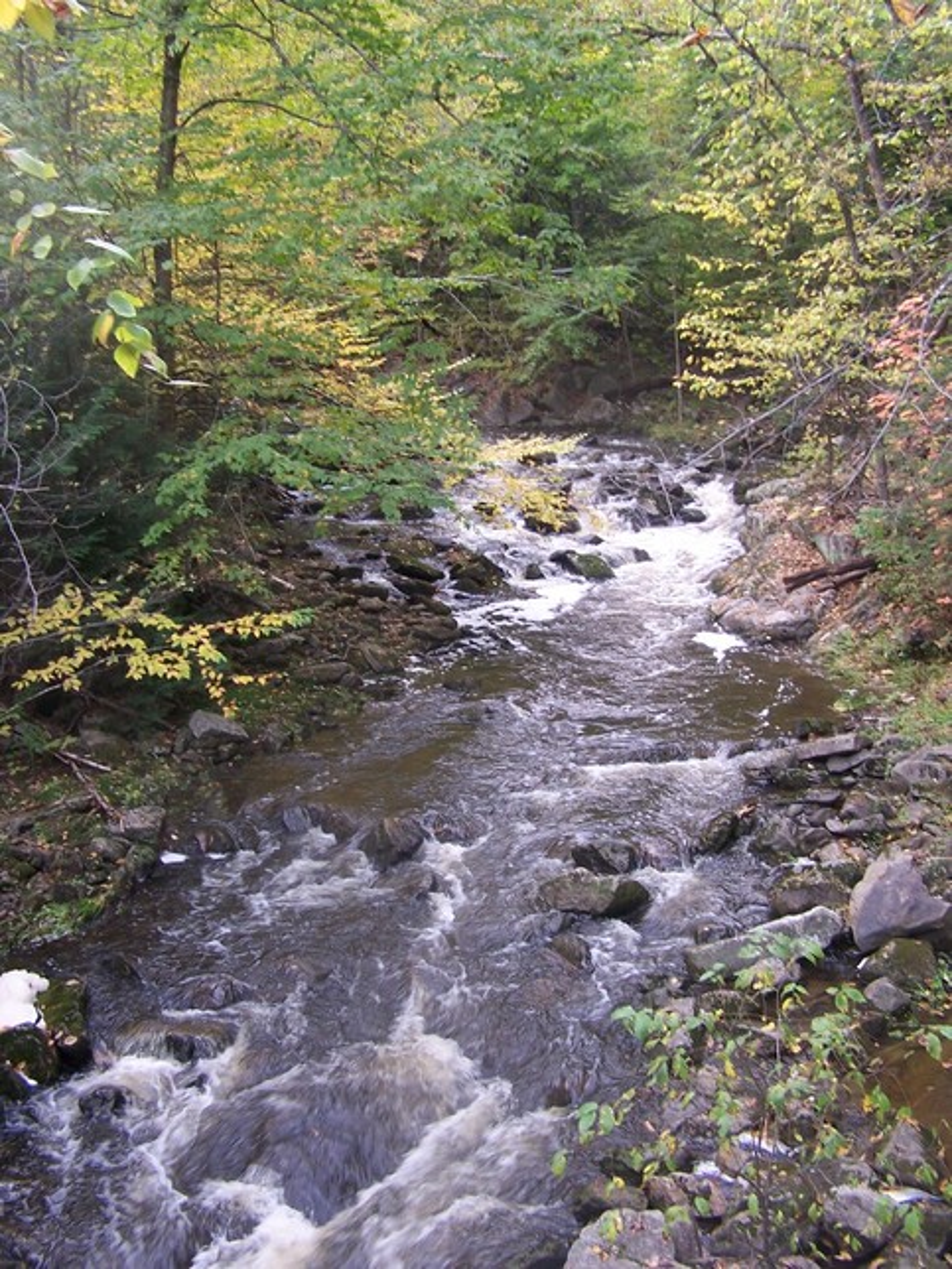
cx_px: 476
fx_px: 1393
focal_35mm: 38
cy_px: 634
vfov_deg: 49.0
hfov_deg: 37.7
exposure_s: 1/25
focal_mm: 6.3
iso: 80
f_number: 2.8
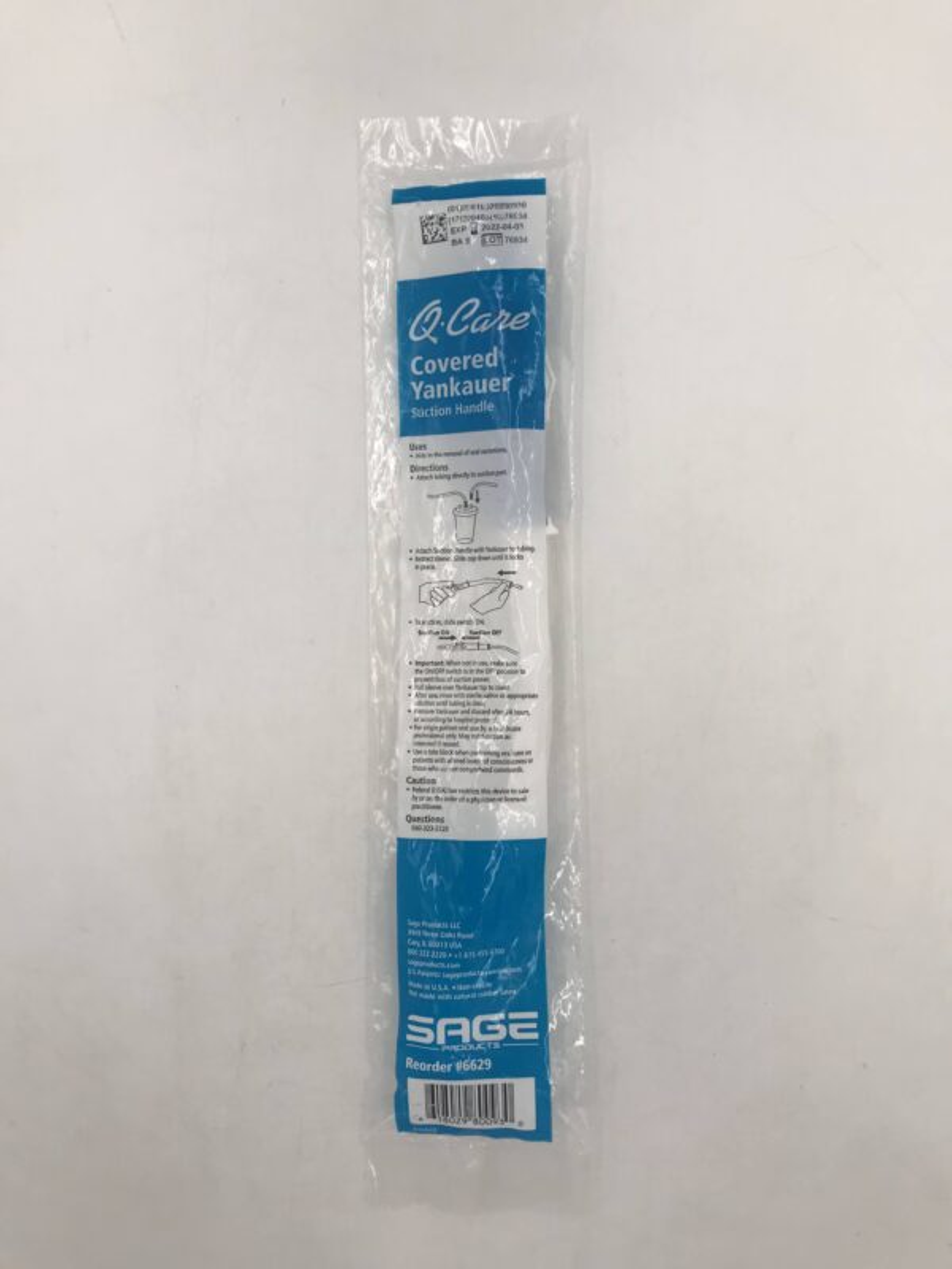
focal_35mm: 28
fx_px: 1027
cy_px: 634
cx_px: 476
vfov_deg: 63.4
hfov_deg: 49.7
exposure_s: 1/120
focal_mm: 3.99
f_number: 1.8
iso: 25
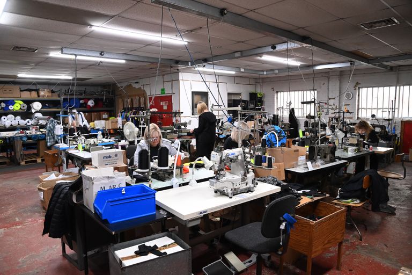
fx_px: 275
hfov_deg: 73.7
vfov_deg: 53.1
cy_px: 138
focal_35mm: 24
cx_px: 206
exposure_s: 1/200
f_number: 6.3
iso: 6400
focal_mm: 24
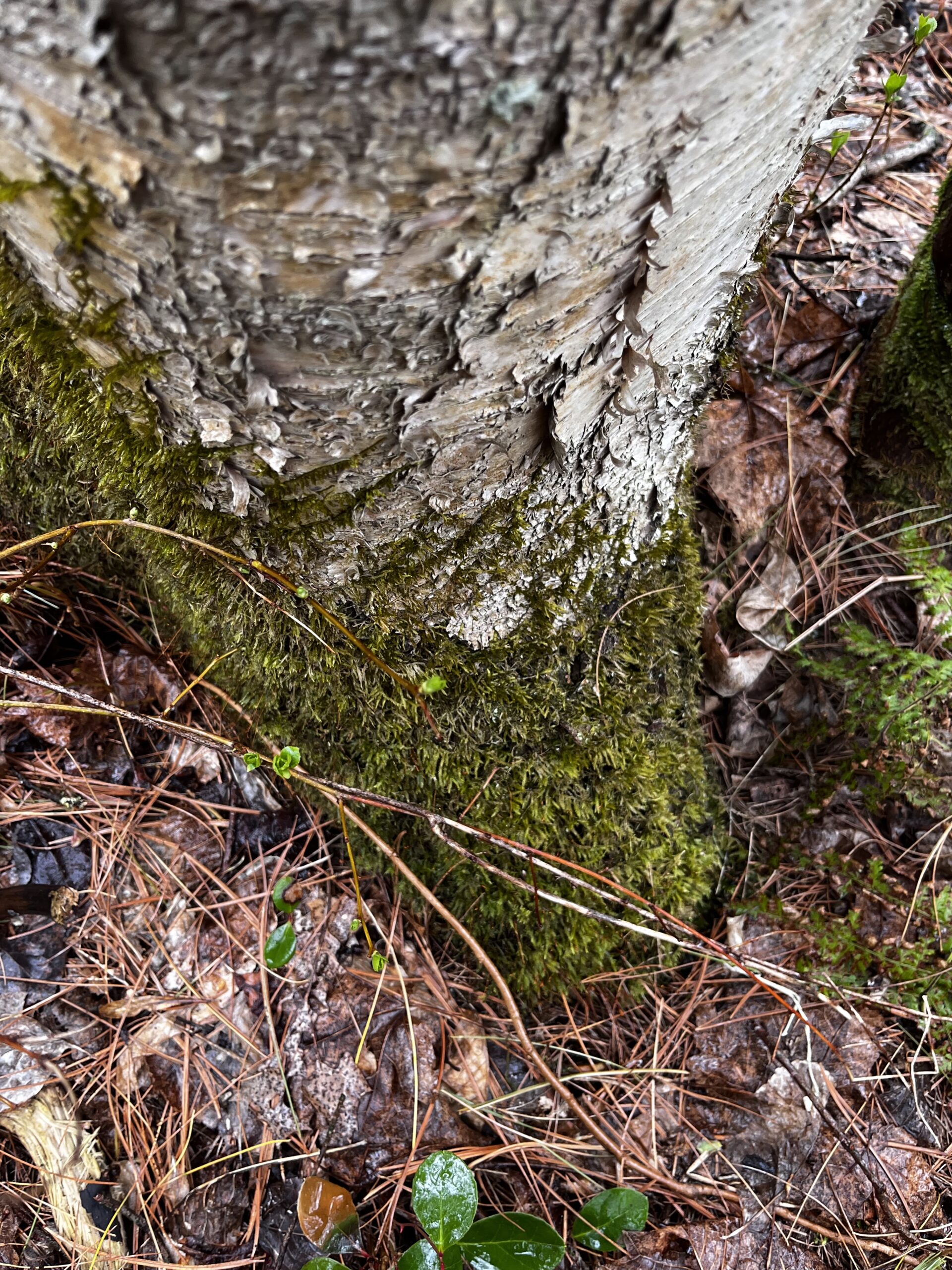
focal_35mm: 26
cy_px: 635
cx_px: 476
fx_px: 953
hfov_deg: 53.1
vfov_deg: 67.3
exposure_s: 1/121
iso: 100
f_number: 1.6
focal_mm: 5.1
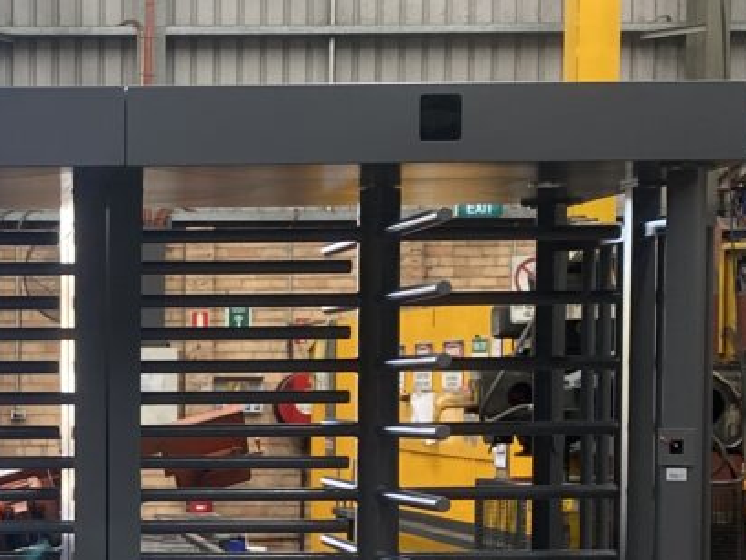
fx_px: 2112
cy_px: 511
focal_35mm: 98
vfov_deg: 14.9
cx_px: -48
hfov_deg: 19.3
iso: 64
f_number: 1.8
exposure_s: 1/122
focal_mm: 4.25
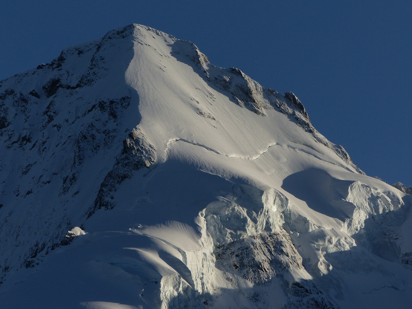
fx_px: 3845
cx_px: 206
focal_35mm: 323
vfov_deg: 4.6
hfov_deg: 6.1
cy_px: 154
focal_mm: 58.2
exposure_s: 1/1300
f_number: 4.5
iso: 100
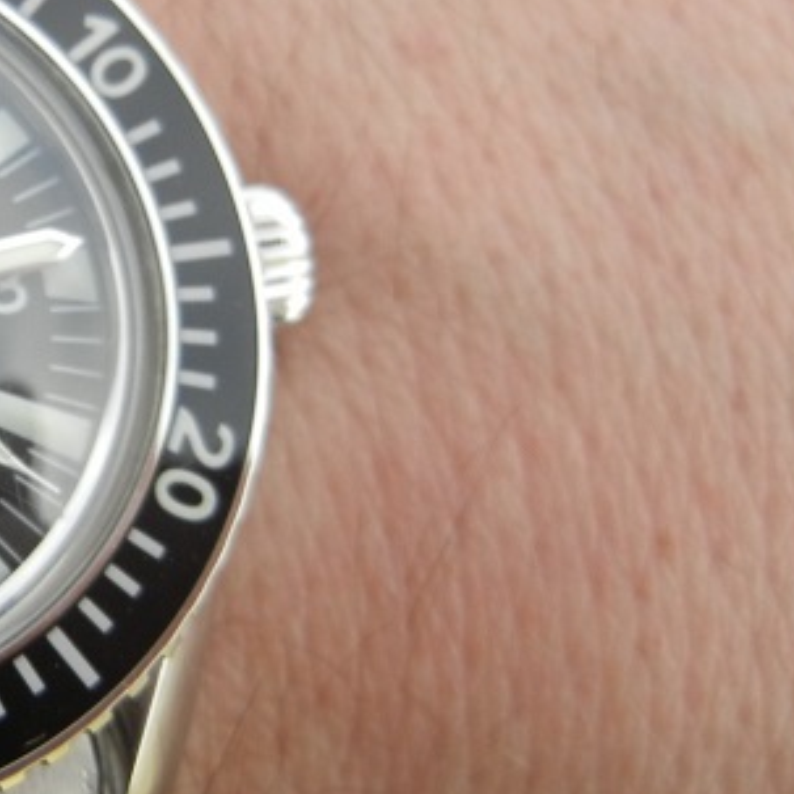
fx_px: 1817
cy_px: 388
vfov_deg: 24.7
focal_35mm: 70
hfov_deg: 22.6
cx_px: -173
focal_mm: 5.4
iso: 160
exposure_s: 1/255
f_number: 3.5
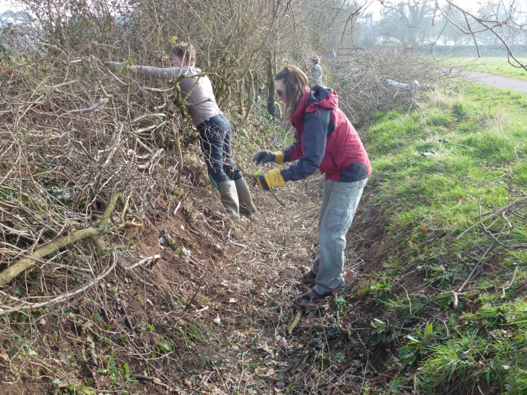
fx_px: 579
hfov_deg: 49.0
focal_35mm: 38
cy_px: 198
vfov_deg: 37.7
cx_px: 264
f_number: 3.8
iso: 100
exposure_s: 1/100
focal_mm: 6.8
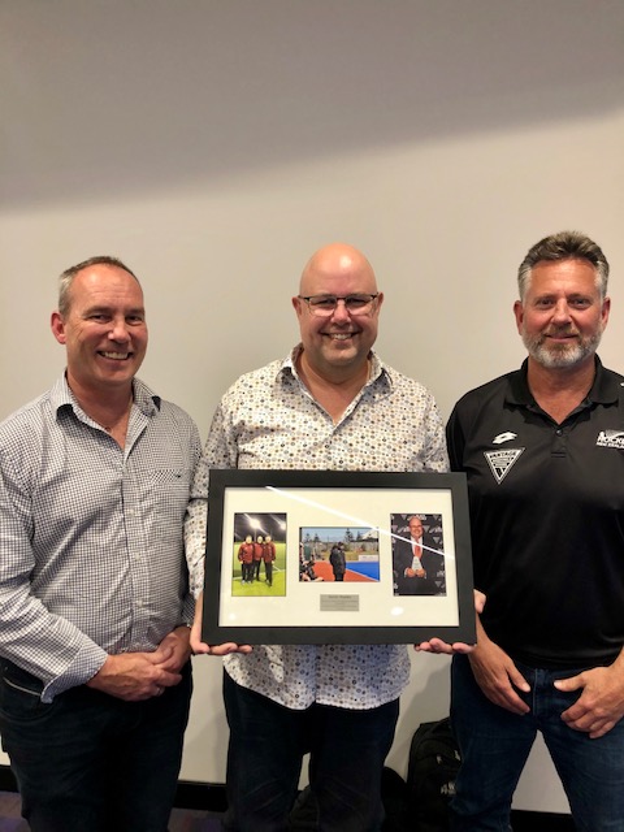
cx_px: 312
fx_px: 673
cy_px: 416
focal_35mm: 28
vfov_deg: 63.4
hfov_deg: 49.7
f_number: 1.8
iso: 40
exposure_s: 1/16
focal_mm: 3.99
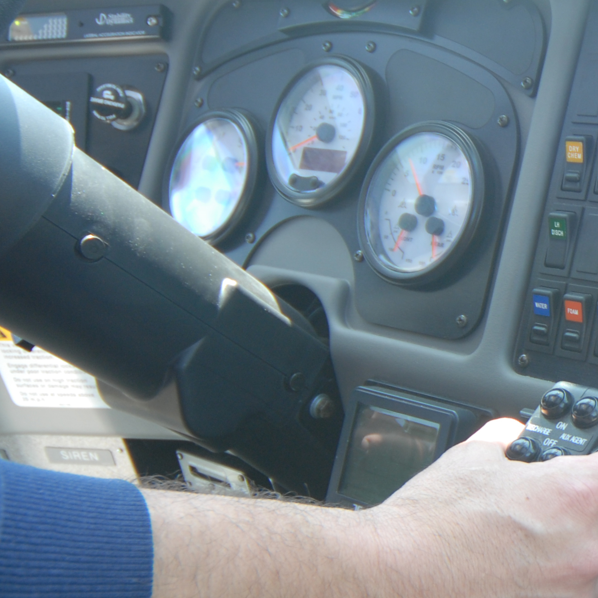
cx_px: 742
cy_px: 349
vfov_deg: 37.4
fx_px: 880
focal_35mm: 45
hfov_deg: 30.9
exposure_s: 1/40
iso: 200
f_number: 5.6
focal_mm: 12
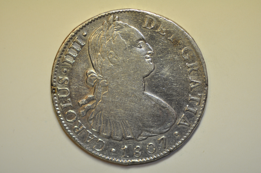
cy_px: 86
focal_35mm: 90
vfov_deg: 15.2
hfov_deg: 22.6
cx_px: 130
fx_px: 652
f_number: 4
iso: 560
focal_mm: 60
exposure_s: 1/250
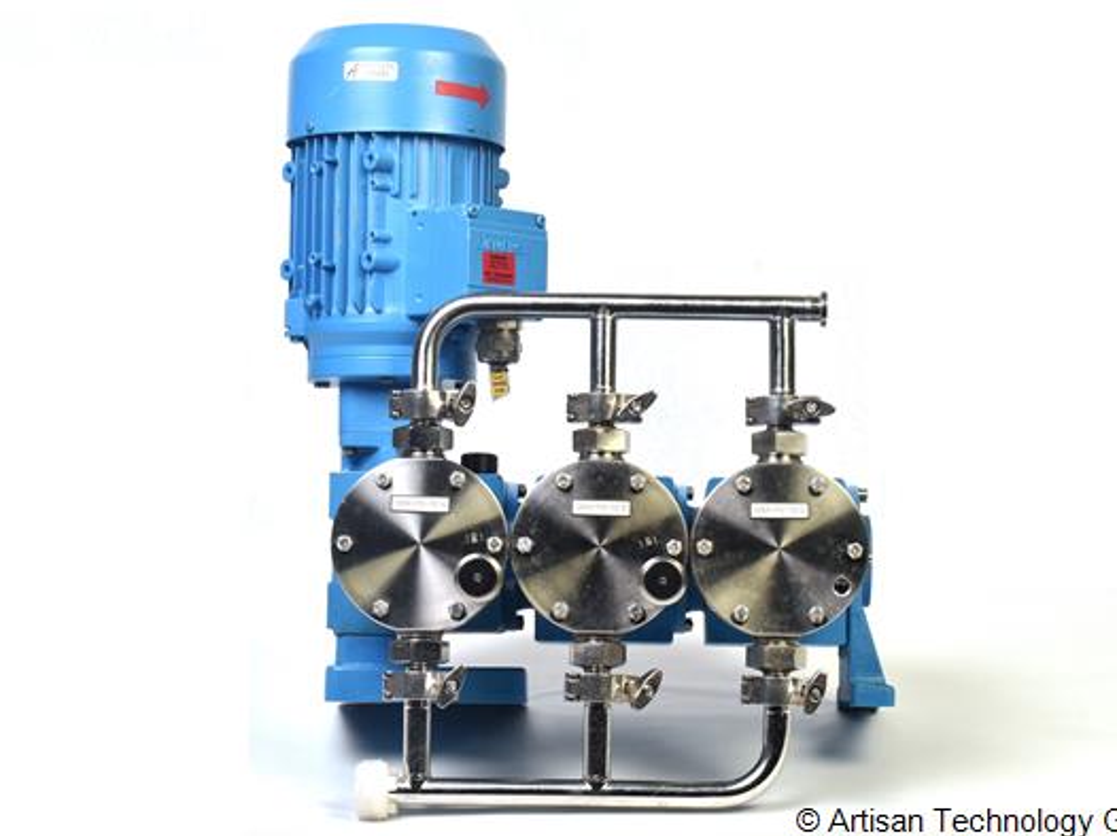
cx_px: 571
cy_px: 418
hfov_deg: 21.7
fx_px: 2921
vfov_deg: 16.3
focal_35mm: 91
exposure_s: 1/200
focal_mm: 55
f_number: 13
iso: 200
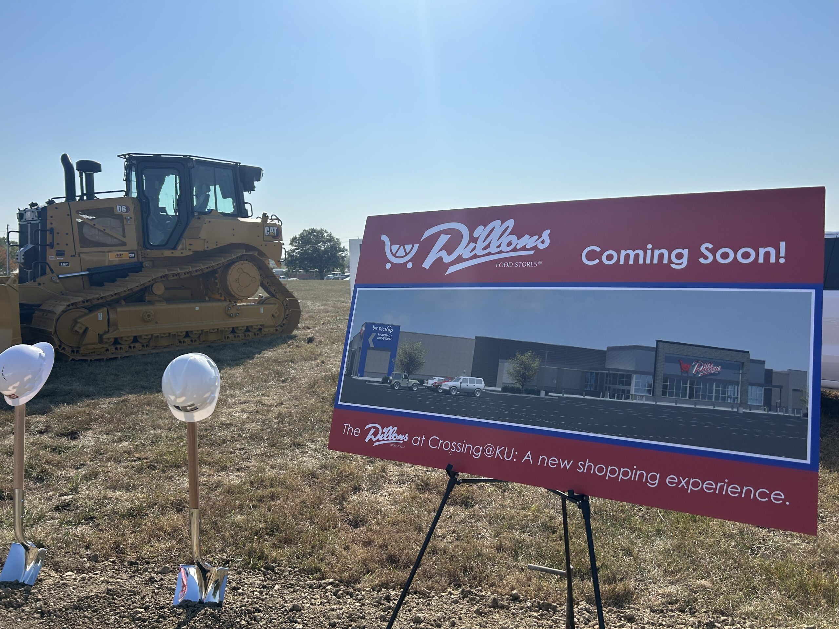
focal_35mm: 26
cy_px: 314
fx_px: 630
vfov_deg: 53.1
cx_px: 420
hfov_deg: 67.3
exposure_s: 1/8696
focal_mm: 5.7
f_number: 1.5
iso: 50
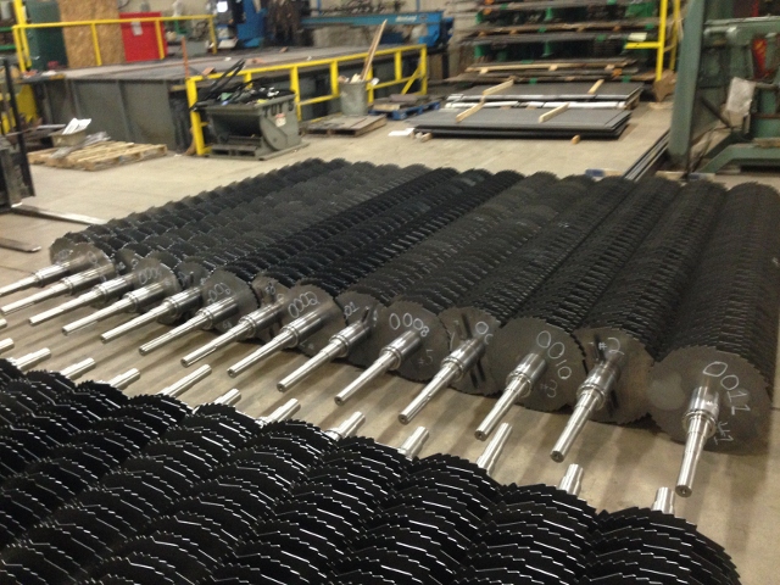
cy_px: 292
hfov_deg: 55.4
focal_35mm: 33
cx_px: 390
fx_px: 744
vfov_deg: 42.9
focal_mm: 4.12
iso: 320
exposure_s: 1/20
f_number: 2.4
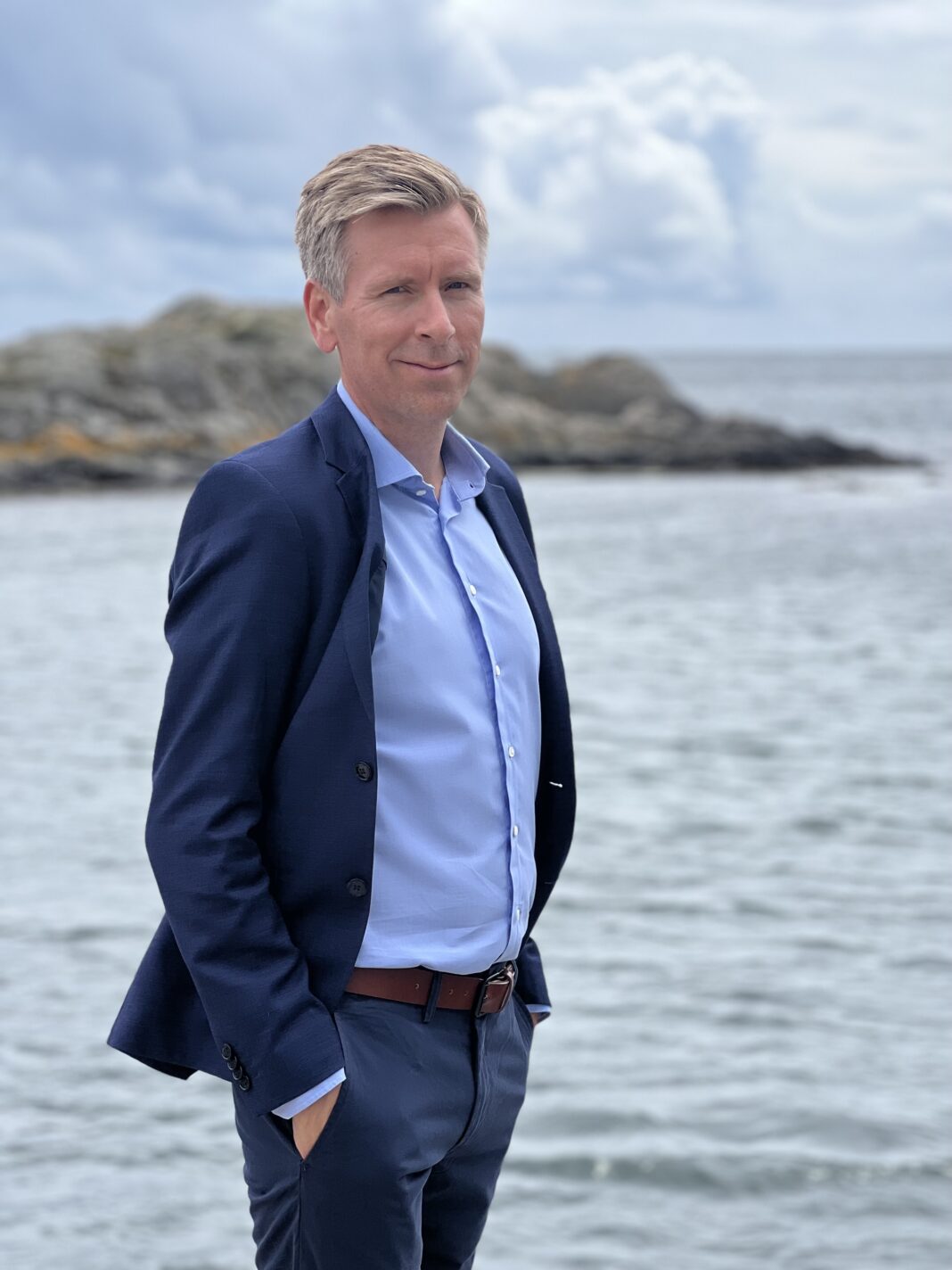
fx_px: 2824
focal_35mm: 77
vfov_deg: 25.3
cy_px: 635
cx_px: 476
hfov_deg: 19.1
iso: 32
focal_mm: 9
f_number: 2.8
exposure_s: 1/536
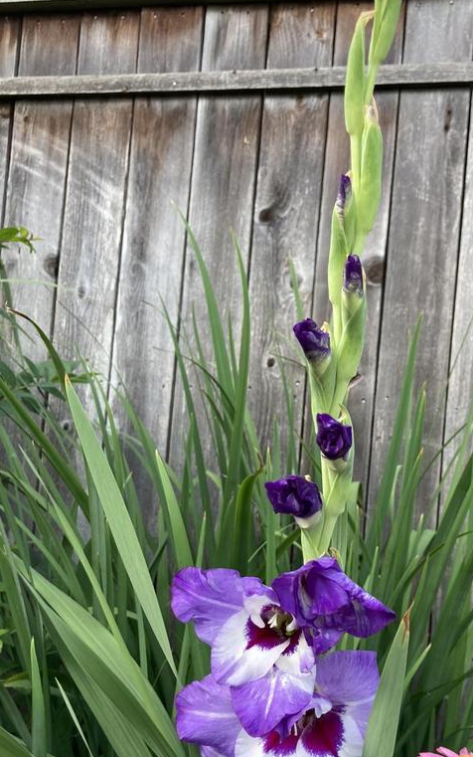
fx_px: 804
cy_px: 424
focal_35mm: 39
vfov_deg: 50.3
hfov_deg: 32.5
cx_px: 320
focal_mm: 3.99
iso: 32
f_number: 1.8
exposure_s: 1/121
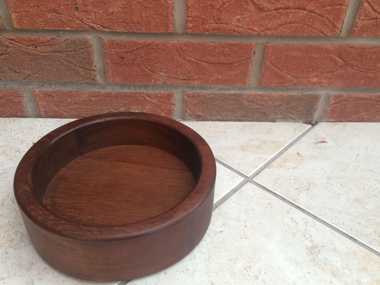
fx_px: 318
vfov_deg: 48.2
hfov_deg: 61.7
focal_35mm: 29
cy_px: 142
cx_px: 190
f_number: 2.2
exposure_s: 1/100
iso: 64
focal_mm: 4.15
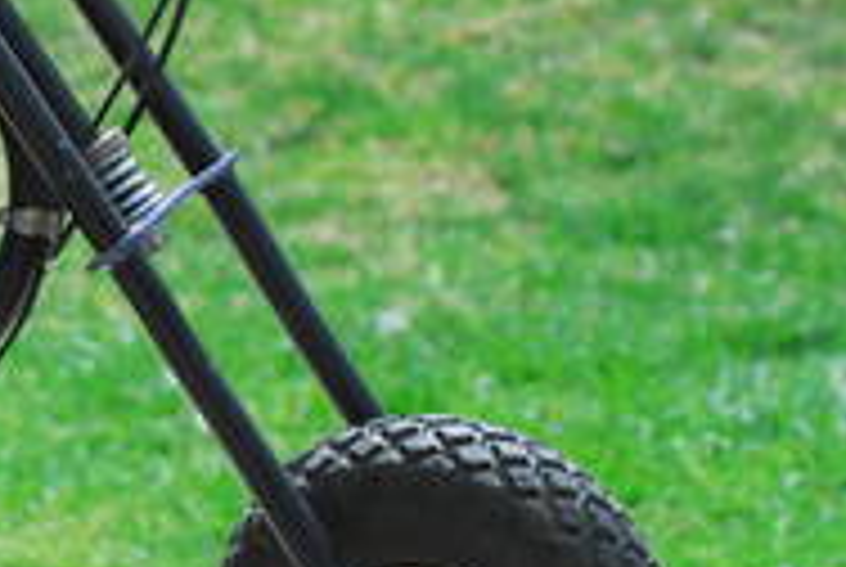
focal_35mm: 335
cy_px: 133
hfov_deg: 6.1
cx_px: -392
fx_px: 7885
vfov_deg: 4.1
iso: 320
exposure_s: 1/1250
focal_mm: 70
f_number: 5
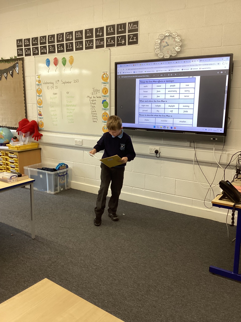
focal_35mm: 31
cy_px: 161
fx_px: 288
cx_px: 120
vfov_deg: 58.4
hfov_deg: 45.4
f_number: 2.4
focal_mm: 3.3
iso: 100
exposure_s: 1/50
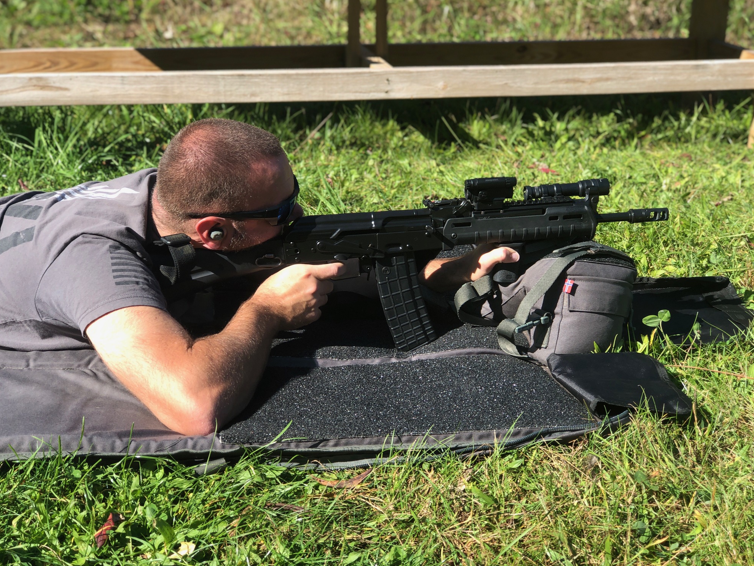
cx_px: 380
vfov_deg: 25.2
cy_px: 285
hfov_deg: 33.2
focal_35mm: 58
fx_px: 1263
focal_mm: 6.6
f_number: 2.8
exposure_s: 1/271
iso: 20
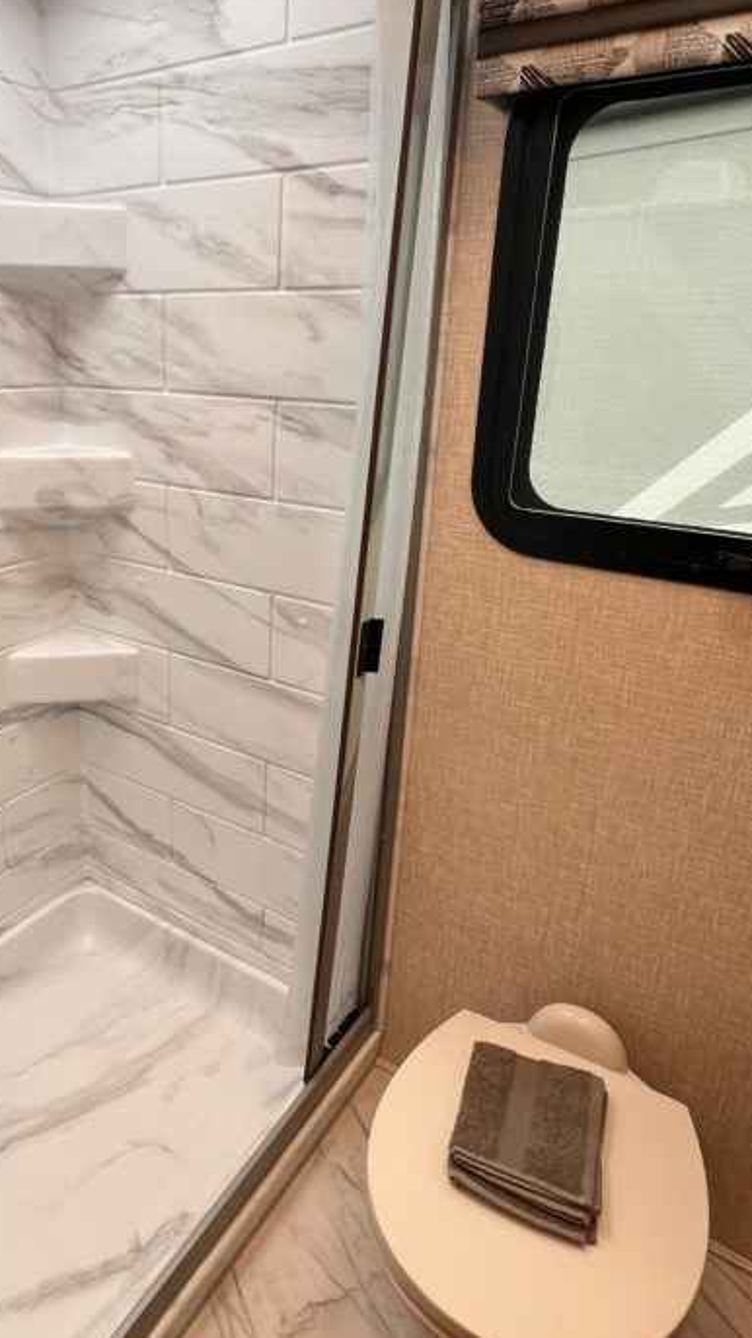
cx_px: 236
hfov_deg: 50.3
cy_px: 624
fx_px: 781
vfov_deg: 81.1
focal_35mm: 22
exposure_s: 1/99
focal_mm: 1.57
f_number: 1.8
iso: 40
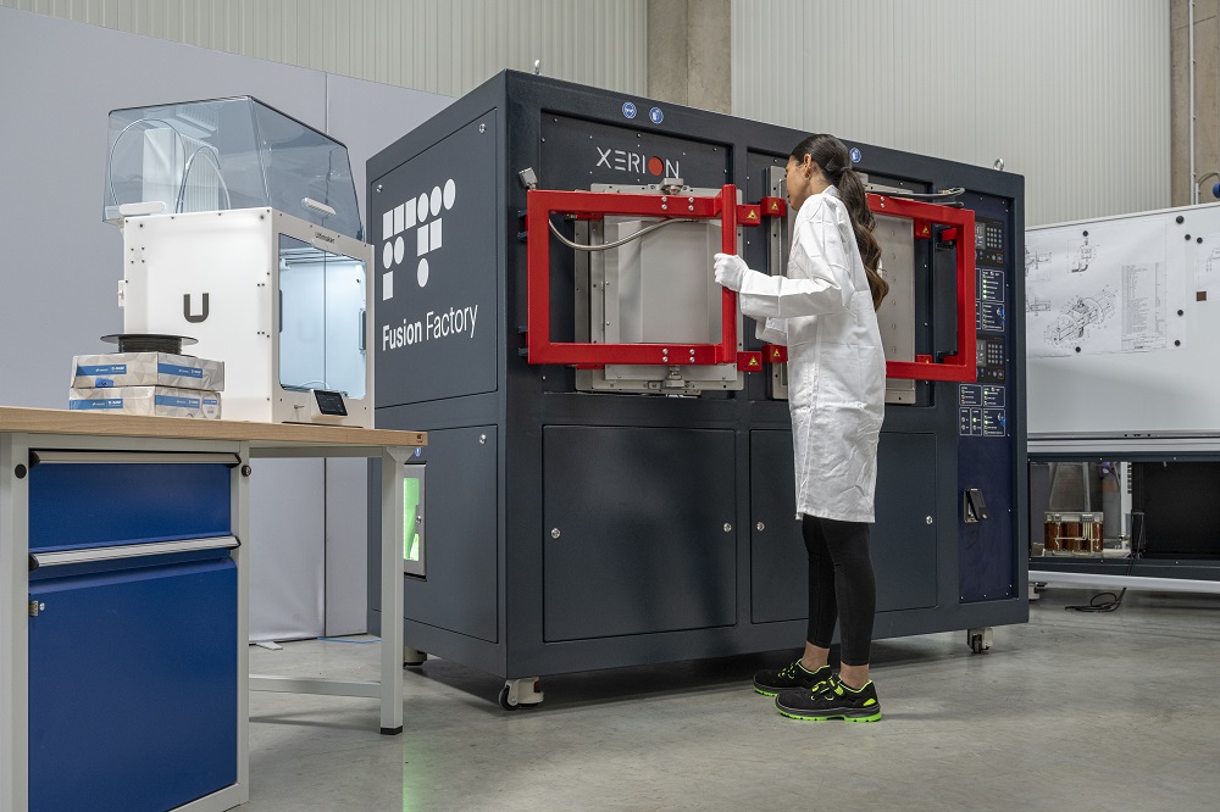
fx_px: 1135
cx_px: 610
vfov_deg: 39.4
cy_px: 406
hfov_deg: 56.5
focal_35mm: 34
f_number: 7.1
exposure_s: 1/80
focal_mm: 33.5
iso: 500
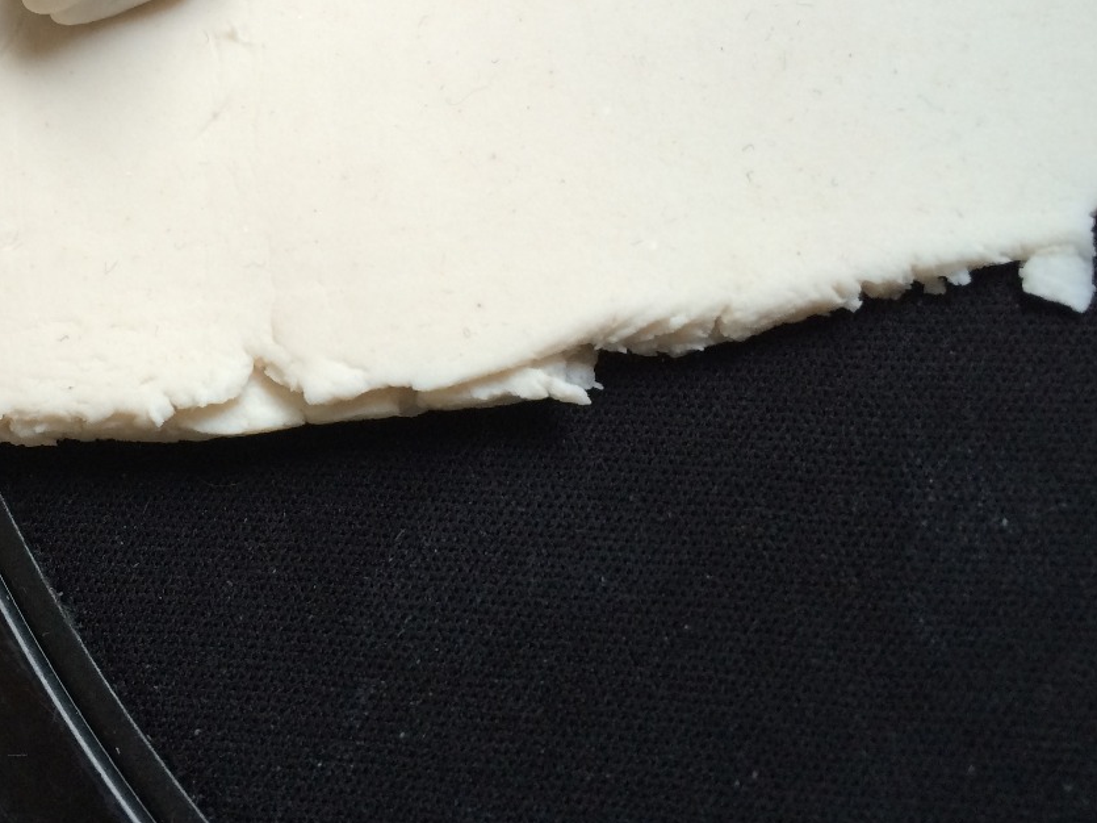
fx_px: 1584
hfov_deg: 36.6
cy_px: 181
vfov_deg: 28.6
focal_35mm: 50
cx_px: 187
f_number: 2.2
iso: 64
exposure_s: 1/30
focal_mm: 4.15
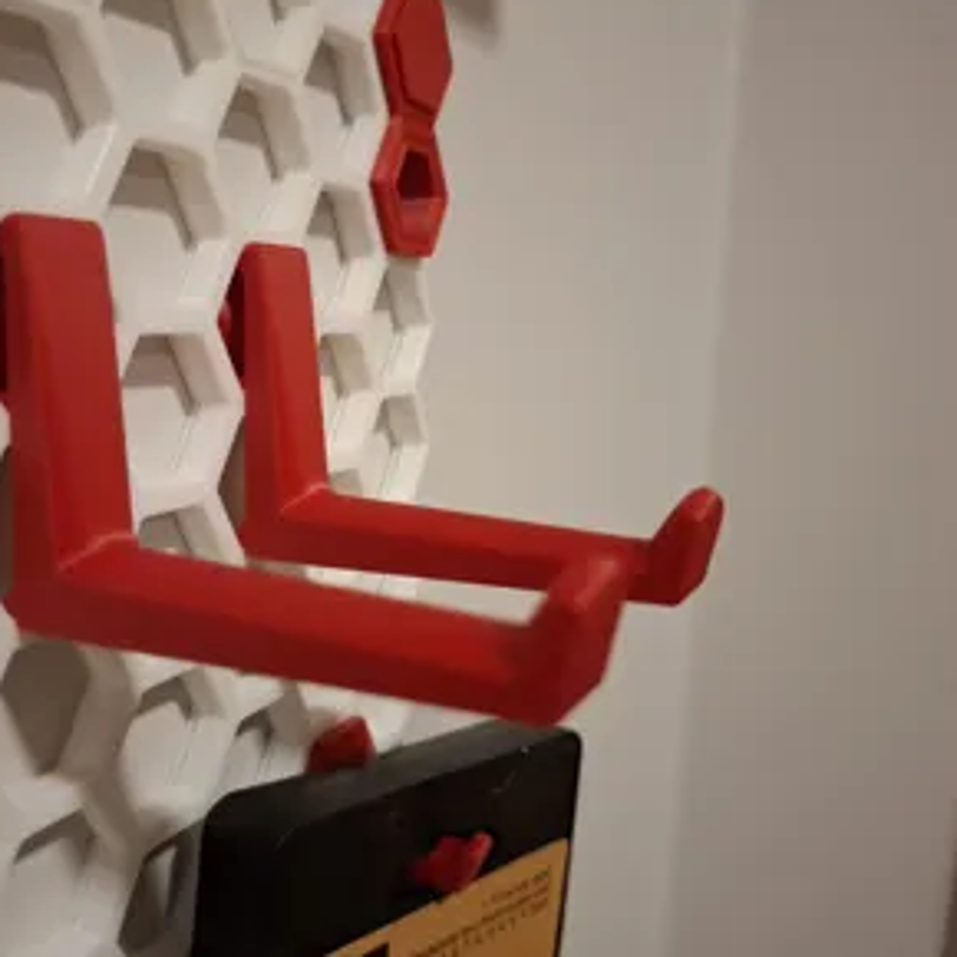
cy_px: 475
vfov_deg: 57.3
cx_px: 389
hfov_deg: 56.9
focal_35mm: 28
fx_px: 876
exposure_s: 1/50
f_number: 1.8
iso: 320
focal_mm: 5.54
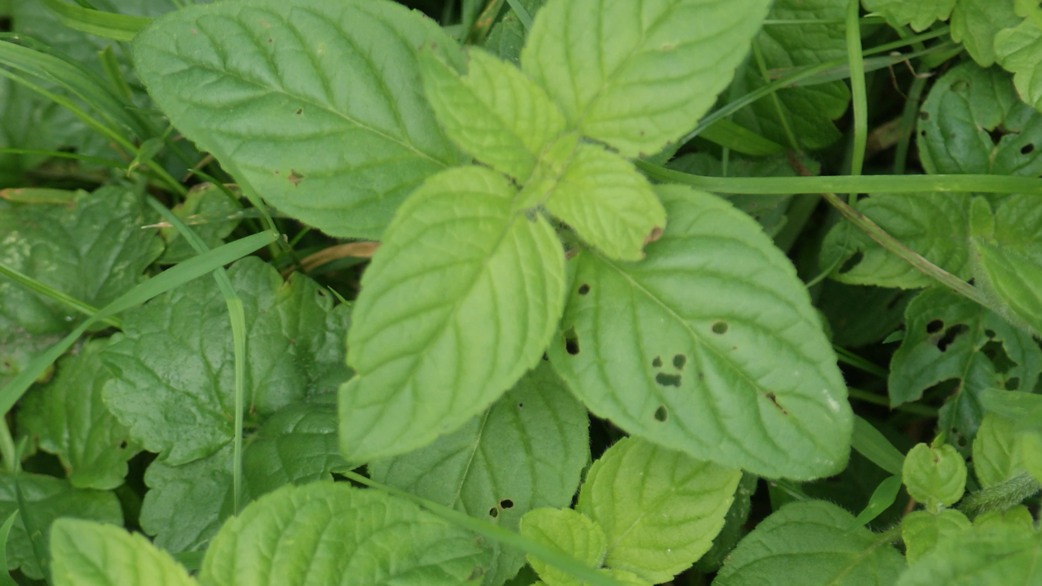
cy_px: 498
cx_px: 326
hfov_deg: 7.5
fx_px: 7958
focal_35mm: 288
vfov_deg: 4.2
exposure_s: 1/160
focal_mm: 100
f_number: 5
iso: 200
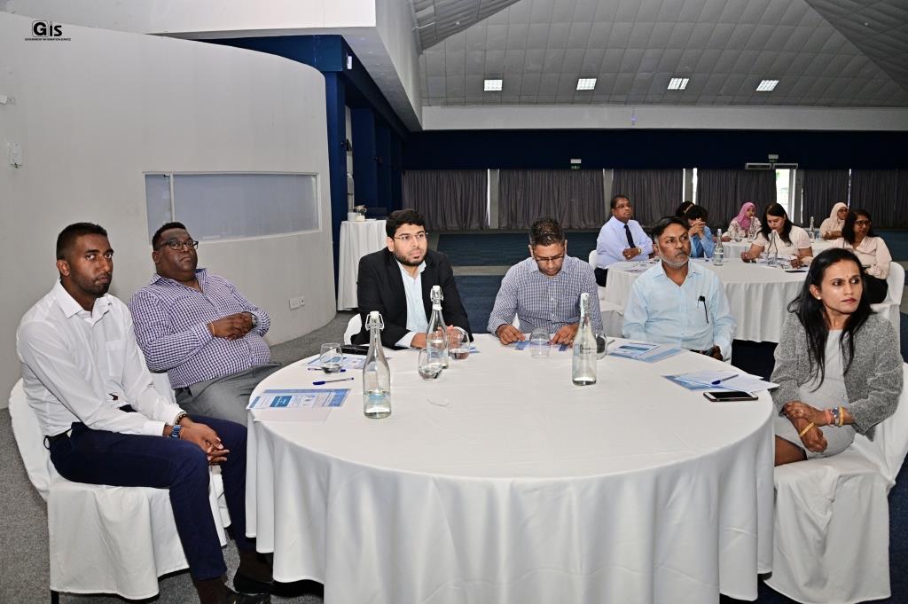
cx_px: 454
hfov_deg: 65.5
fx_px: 706
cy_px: 302
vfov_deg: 46.3
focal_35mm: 28
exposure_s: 1/200
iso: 1600
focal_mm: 28
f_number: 5.6
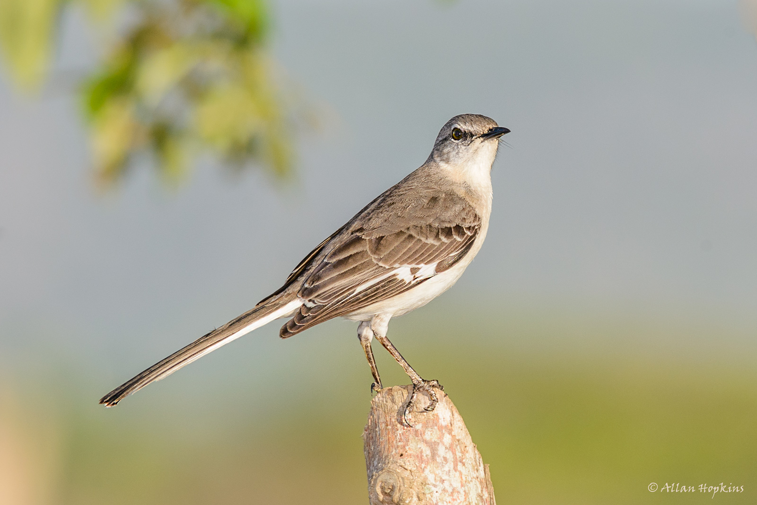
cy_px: 252
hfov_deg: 4.1
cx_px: 378
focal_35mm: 500
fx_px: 10517
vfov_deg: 2.8
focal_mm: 500
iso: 500
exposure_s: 1/500
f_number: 11
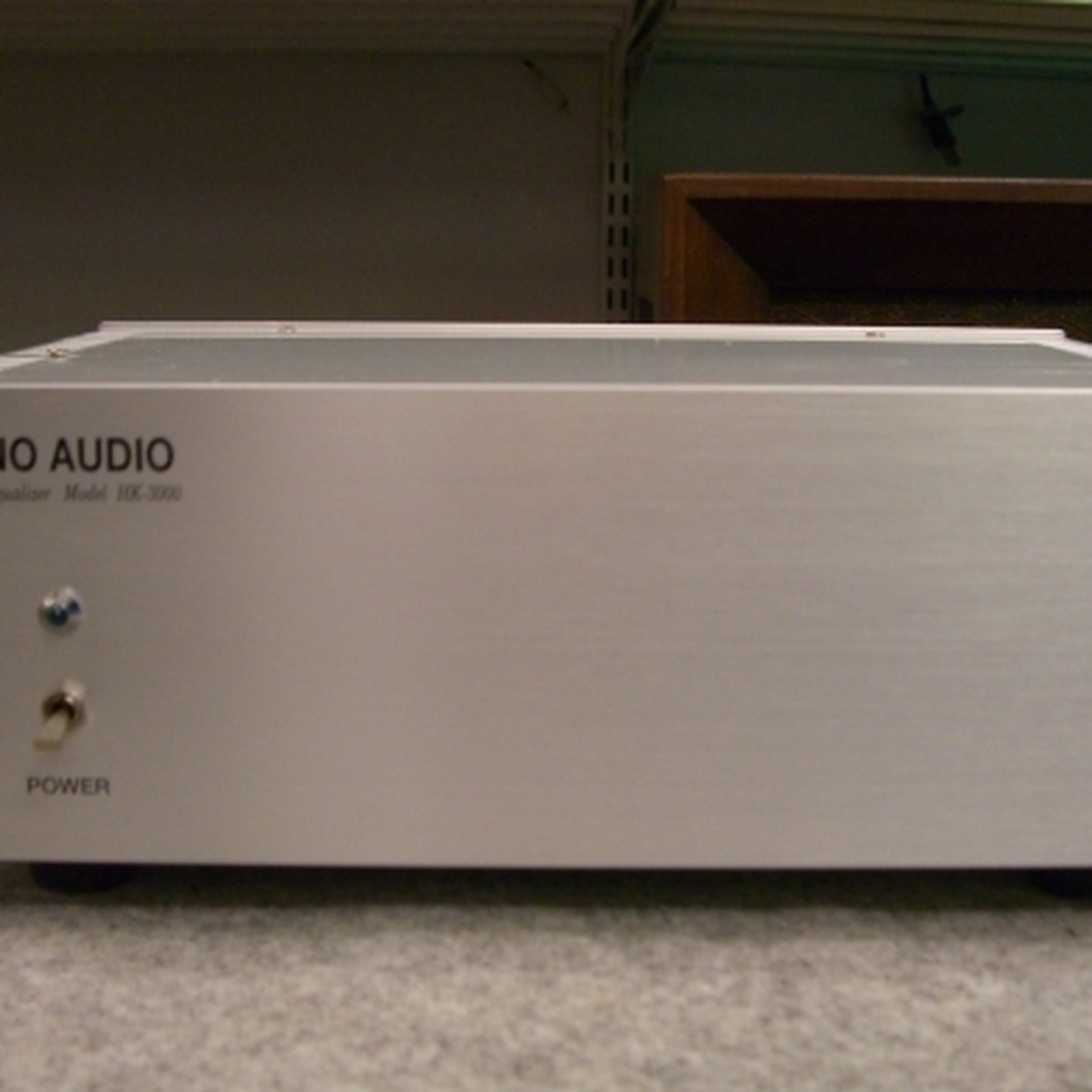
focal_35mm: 55
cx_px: 578
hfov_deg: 31.1
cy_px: 564
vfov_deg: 31.1
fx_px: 1963
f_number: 2.8
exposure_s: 1/20
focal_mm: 7.9
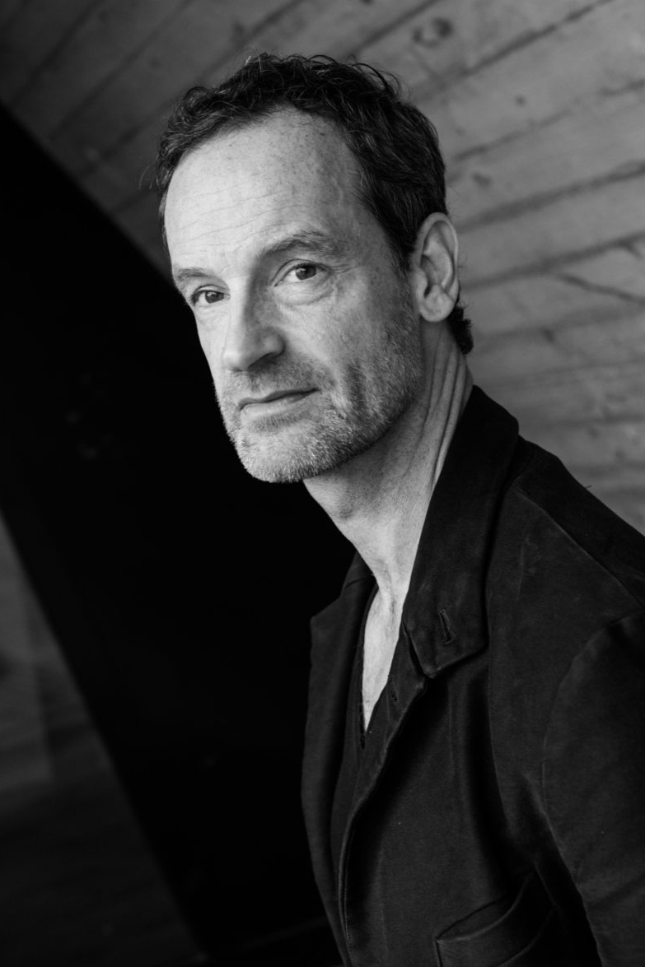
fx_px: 1371
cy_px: 482
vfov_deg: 38.9
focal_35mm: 51
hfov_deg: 26.5
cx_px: 326
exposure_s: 1/250
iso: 500
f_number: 5
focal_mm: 50
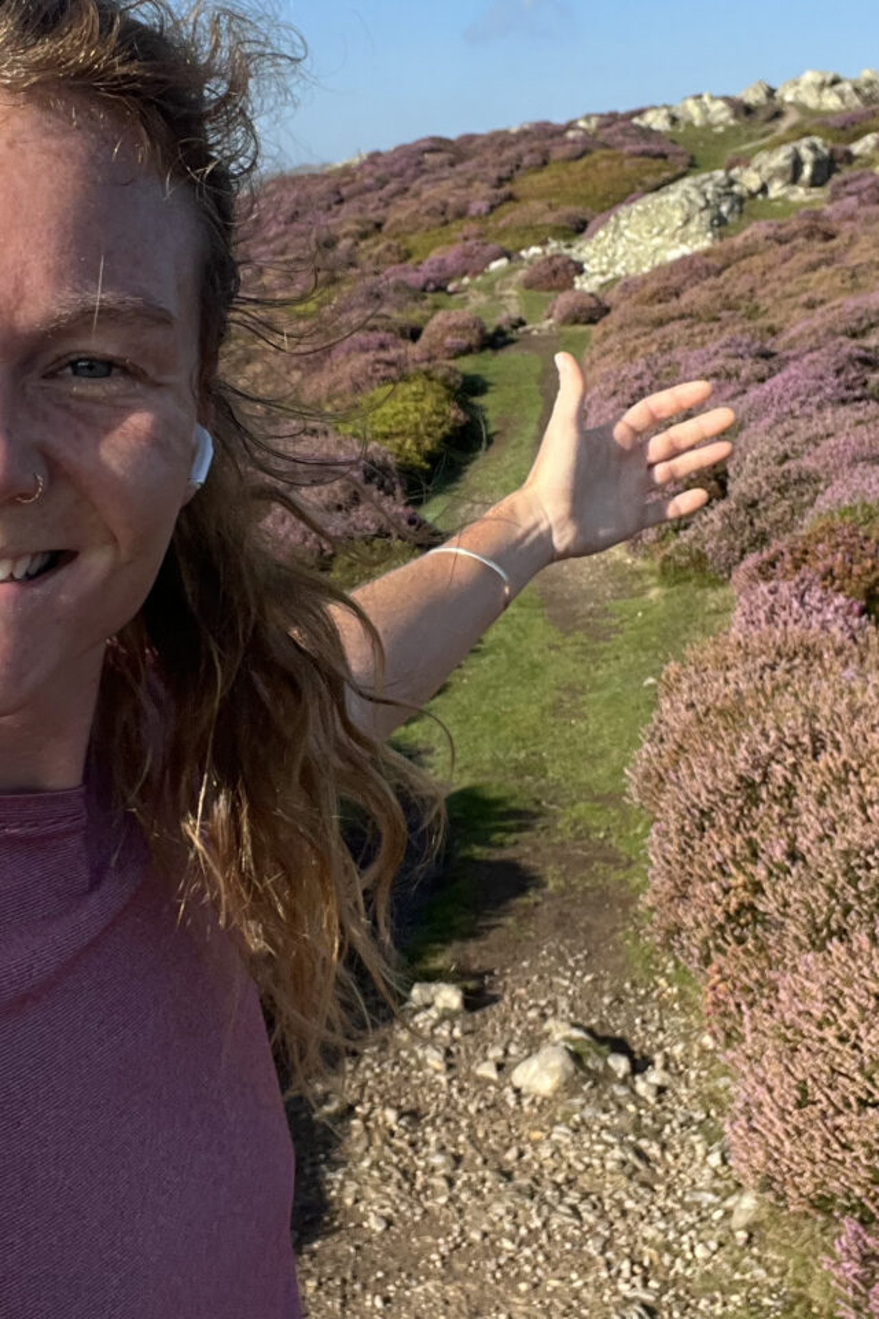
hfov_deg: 25.9
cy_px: 550
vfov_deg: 38.1
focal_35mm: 52
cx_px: 308
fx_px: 1904
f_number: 2.2
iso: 32
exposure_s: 1/1199
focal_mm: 2.71
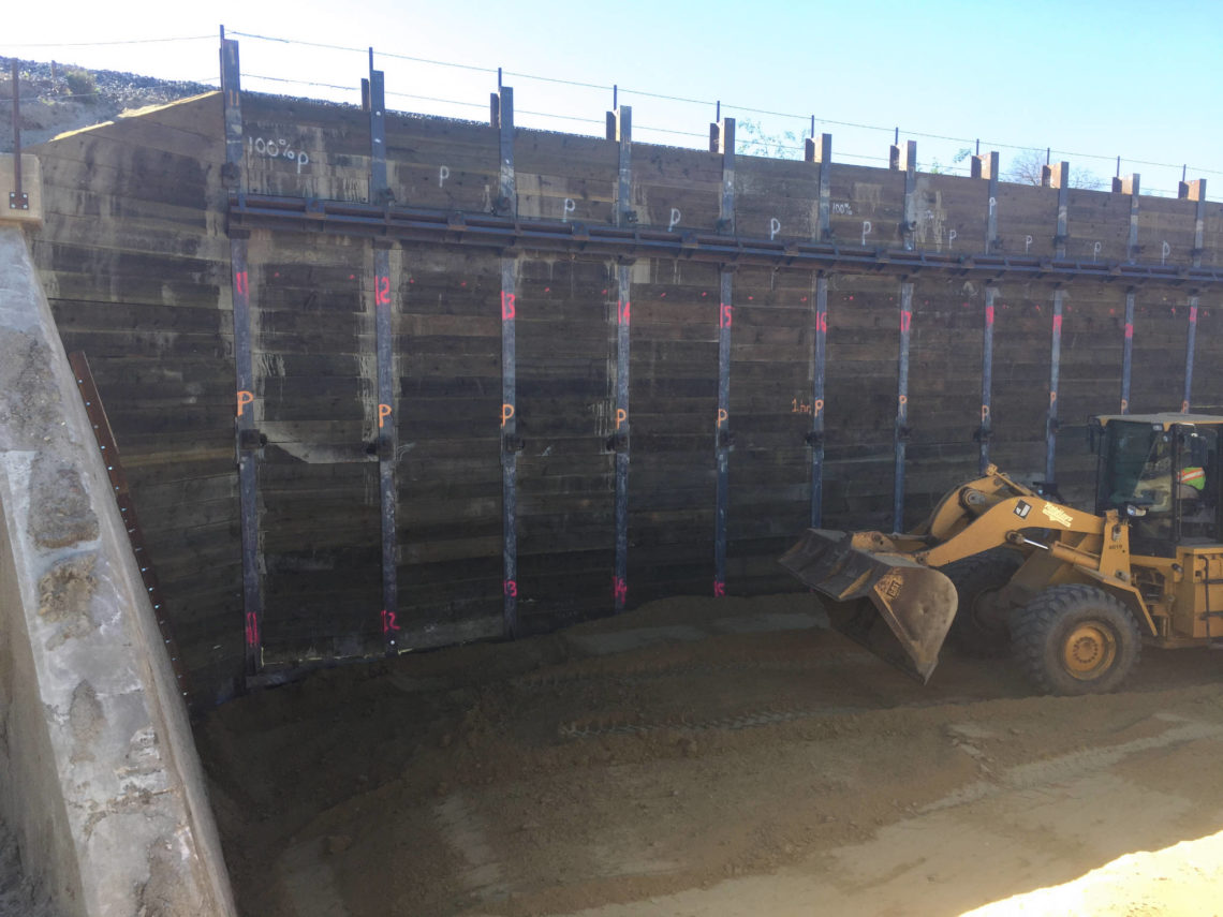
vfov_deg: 48.2
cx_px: 612
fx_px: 1025
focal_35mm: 29
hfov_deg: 61.7
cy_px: 458
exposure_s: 1/455
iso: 32
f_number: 2.2
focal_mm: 4.2
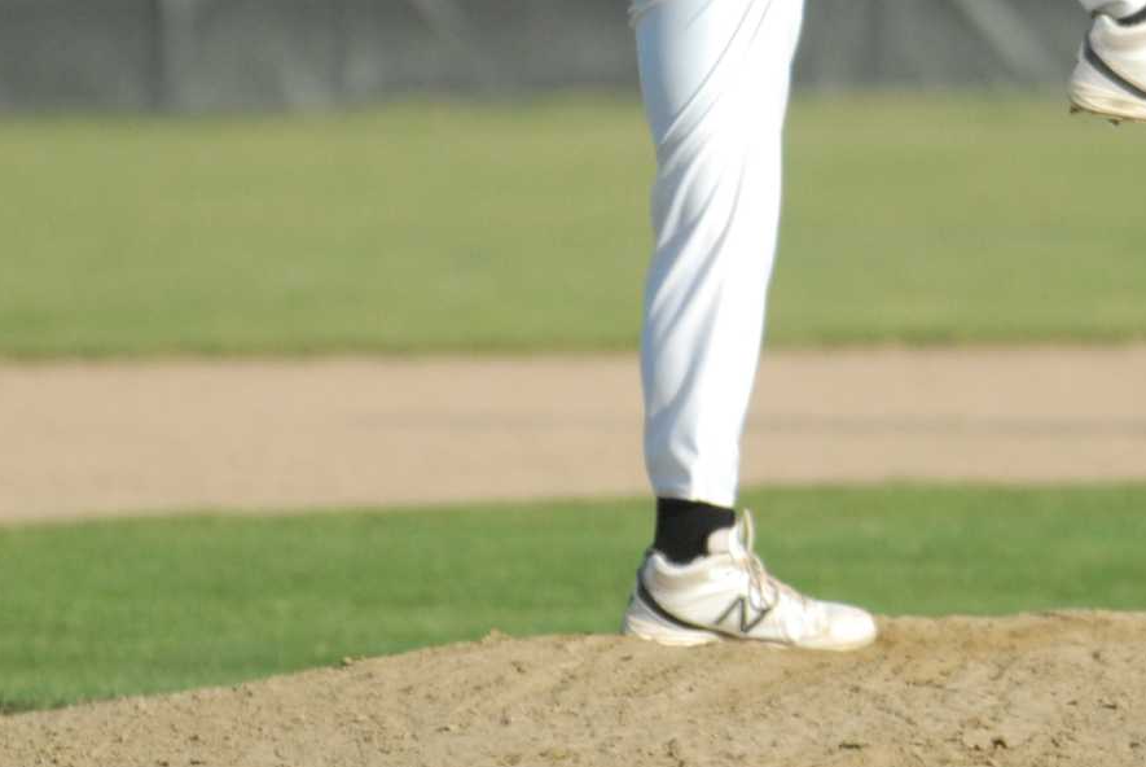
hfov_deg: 3.0
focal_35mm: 694
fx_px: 22114
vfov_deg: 2.0
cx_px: 967
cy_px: -26
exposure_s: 1/5000
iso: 800
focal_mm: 200
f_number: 4
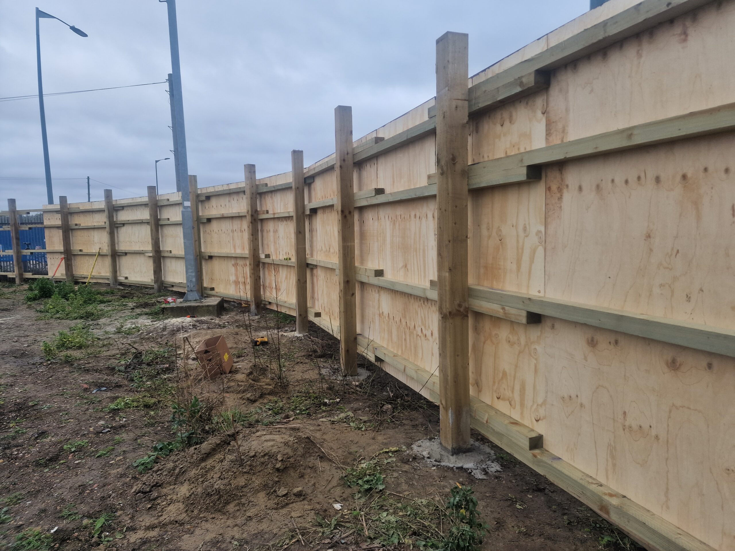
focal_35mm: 23
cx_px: 368
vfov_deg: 58.9
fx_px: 488
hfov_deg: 73.9
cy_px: 276
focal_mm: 6.4
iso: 50
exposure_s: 1/483
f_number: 1.8
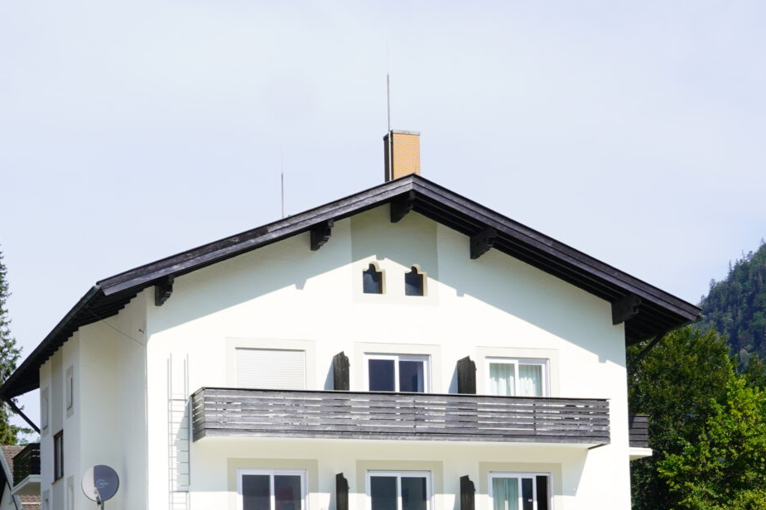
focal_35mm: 93
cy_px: 504
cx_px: 420
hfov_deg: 21.9
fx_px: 1978
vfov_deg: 14.5
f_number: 4.5
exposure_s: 1/500
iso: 100
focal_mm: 28
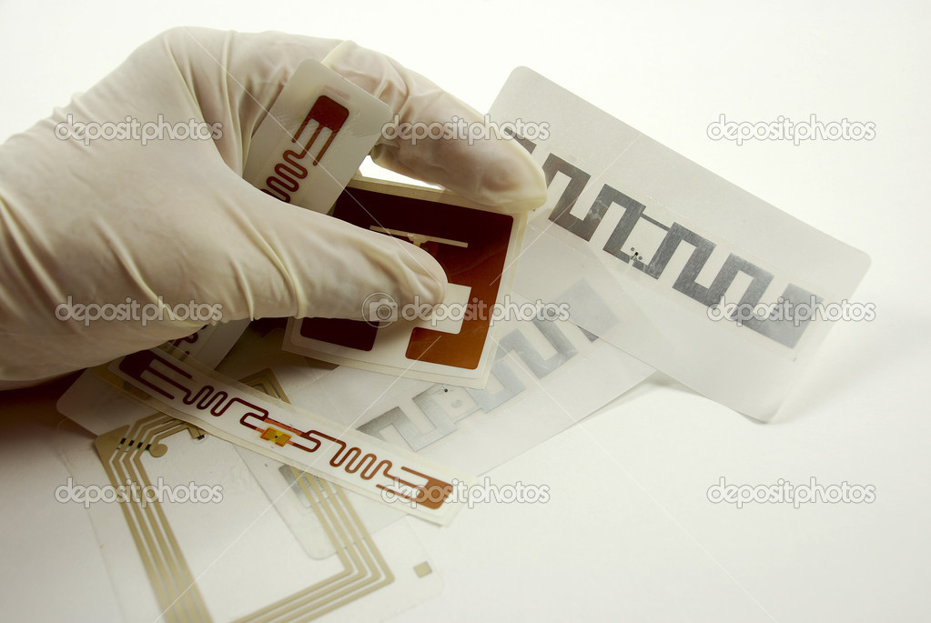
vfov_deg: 25.8
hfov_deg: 37.8
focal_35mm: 52
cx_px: 466
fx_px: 1359
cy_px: 312
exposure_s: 1/6
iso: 100
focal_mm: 35
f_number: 8
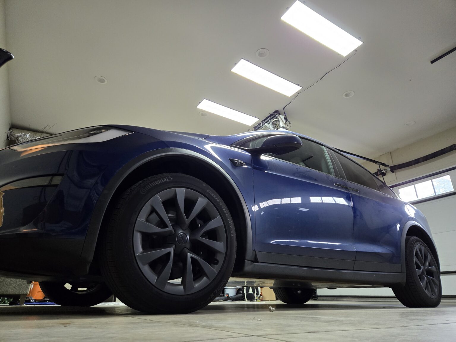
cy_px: 171
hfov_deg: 73.9
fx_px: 303
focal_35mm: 23
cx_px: 228
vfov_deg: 58.9
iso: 400
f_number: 1.8
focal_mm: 5.4
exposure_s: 1/100
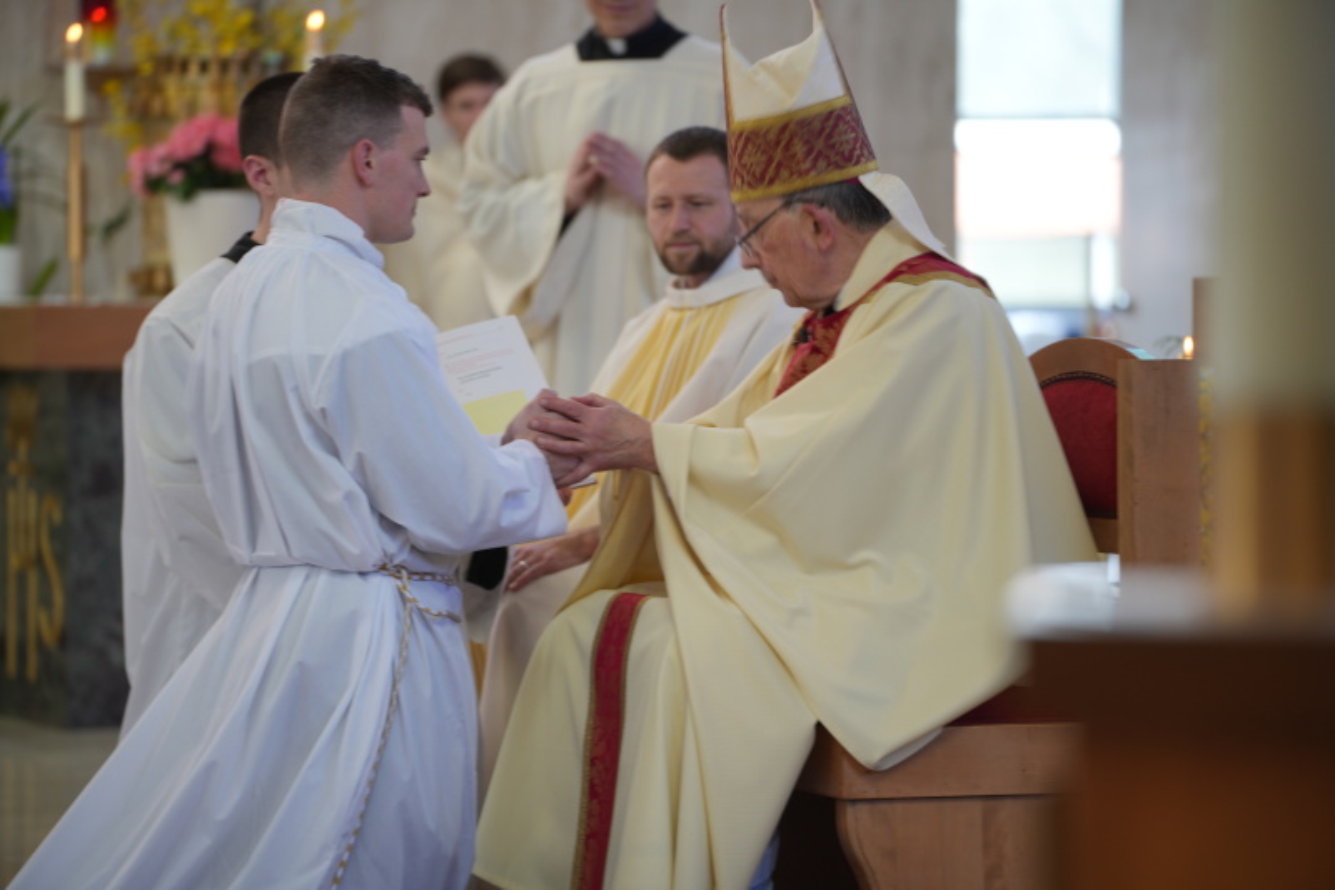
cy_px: 445
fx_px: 5487
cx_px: 668
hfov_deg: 13.9
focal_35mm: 148
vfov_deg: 9.3
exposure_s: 1/15
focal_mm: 148
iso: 100
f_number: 2.8
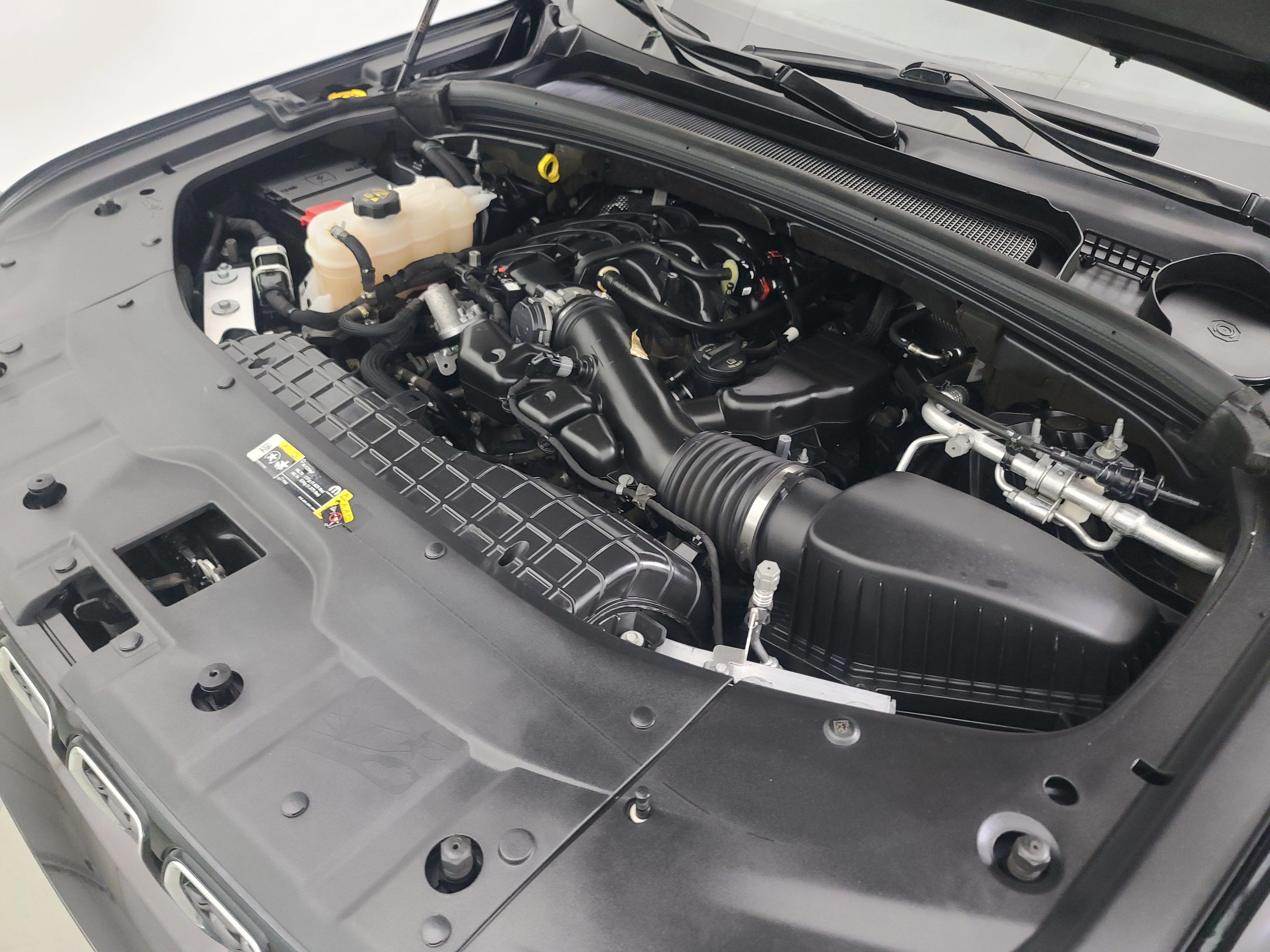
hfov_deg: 69.4
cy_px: 476
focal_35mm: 25
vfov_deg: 54.9
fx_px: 917
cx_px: 635
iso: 640
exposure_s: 1/24
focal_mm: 7
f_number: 1.8
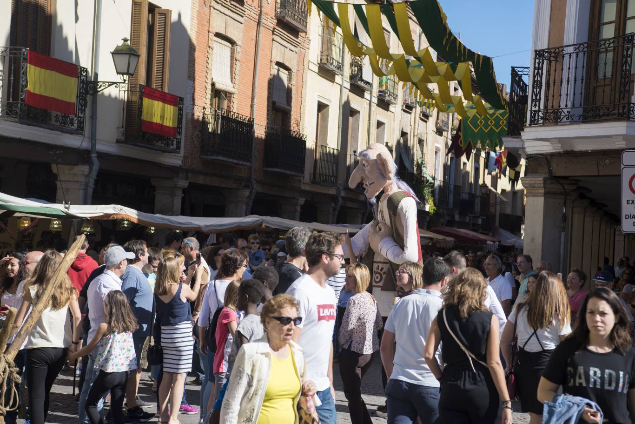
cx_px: 318
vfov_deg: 19.5
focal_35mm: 70
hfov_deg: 28.8
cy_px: 212
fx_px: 1235
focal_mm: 70
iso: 400
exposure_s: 1/2000
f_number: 5.6
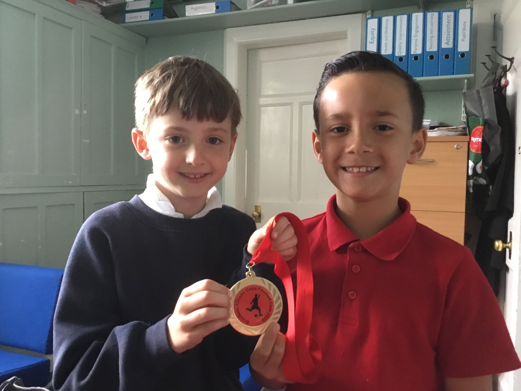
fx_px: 467
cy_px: 196
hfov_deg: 58.4
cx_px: 260
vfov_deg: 45.4
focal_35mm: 31
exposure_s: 1/17
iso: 200
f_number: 2.4
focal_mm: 3.3
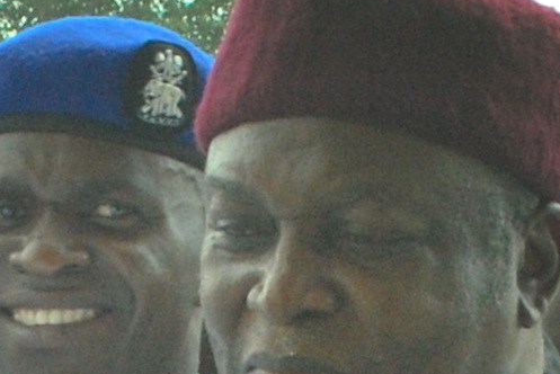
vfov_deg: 4.3
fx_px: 4980
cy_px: 681
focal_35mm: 320
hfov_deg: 6.4
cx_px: 113
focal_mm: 28
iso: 400
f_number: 9
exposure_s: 1/320
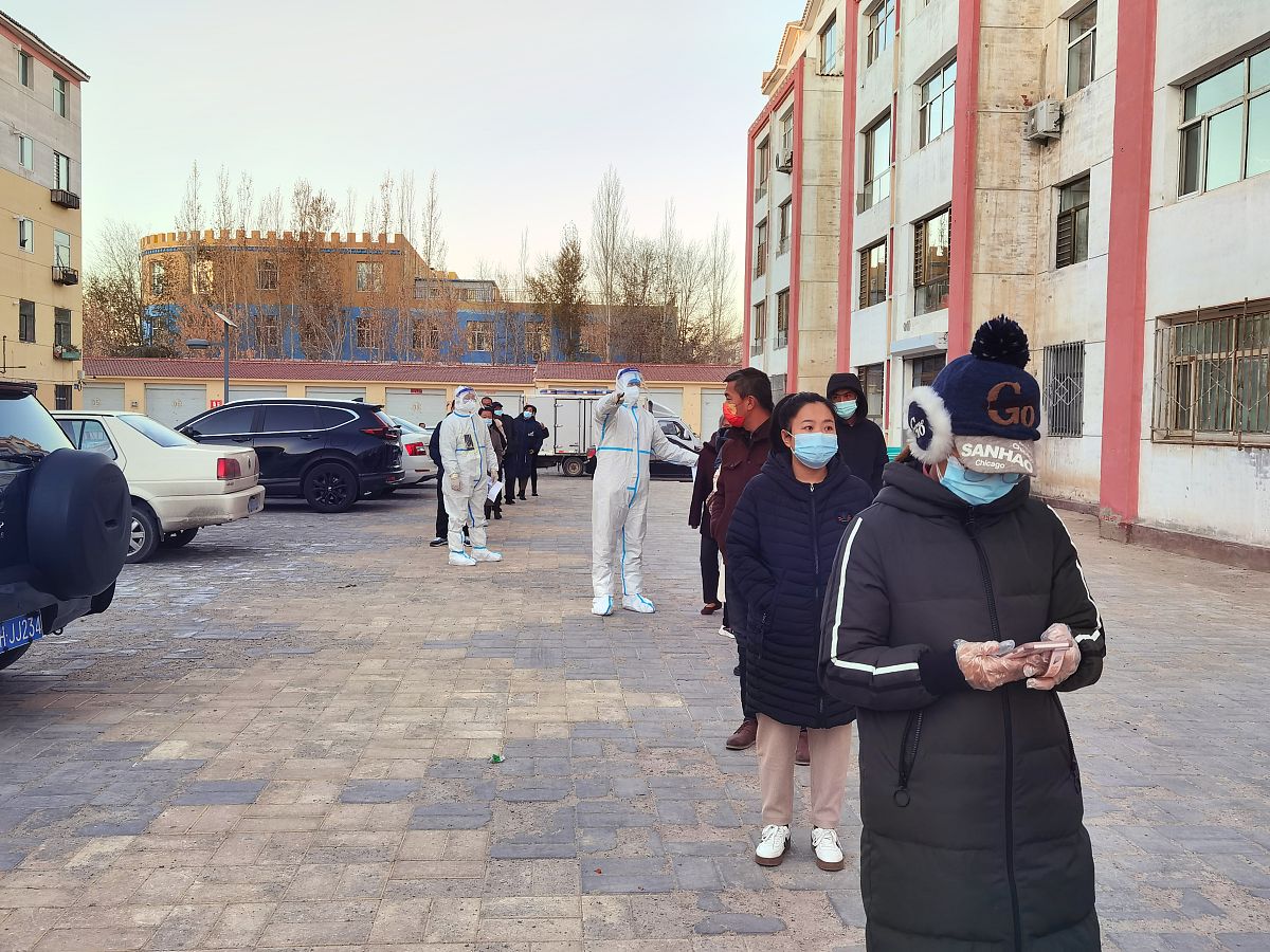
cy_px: 476
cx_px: 635
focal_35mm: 32
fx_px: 1174
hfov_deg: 56.8
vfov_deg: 44.2
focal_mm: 6.71
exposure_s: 1/182
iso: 50
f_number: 1.9
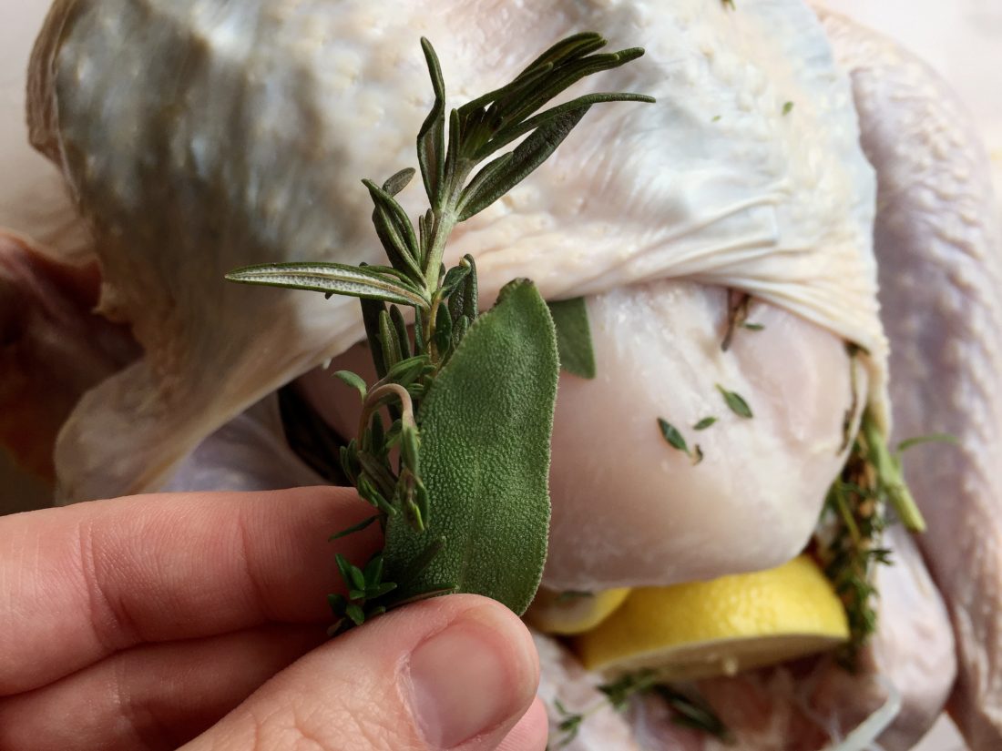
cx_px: 501
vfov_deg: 48.2
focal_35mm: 29
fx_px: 839
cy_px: 376
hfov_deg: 61.7
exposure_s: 1/60
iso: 40
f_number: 2.2
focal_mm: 4.15
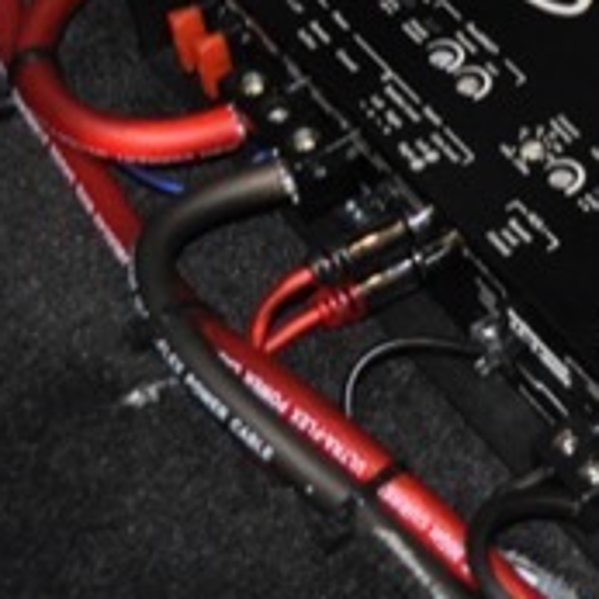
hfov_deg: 11.3
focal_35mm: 153
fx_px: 2995
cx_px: 647
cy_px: 57
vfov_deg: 11.3
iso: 800
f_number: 4.2
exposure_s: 1/60
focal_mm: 26
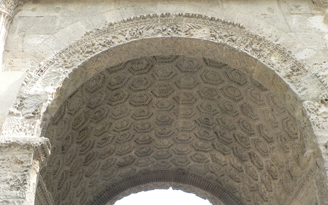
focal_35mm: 50
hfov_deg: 40.3
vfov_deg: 25.8
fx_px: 447
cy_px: 91
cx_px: 159
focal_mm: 6
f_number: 3.7
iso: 80
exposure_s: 1/80
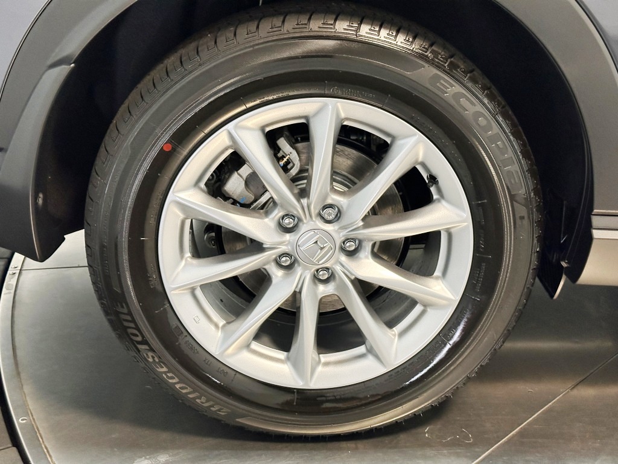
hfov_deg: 39.7
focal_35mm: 48
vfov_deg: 30.3
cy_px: 232
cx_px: 309
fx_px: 857
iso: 500
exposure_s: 1/40
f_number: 1.78
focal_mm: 6.86
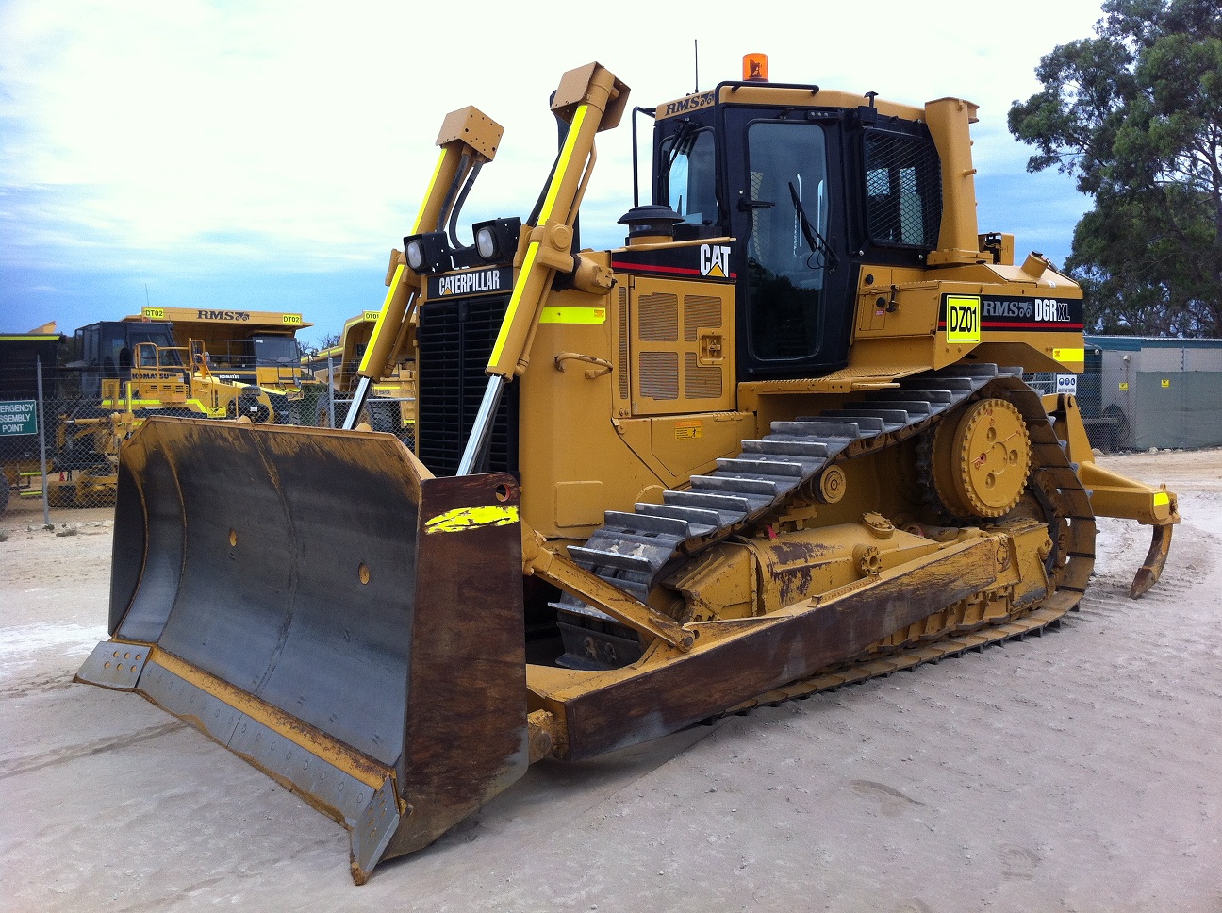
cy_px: 456
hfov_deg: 52.7
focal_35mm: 35
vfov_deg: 40.6
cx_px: 611
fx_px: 1234
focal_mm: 3.85
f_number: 2.8
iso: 80
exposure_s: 1/973
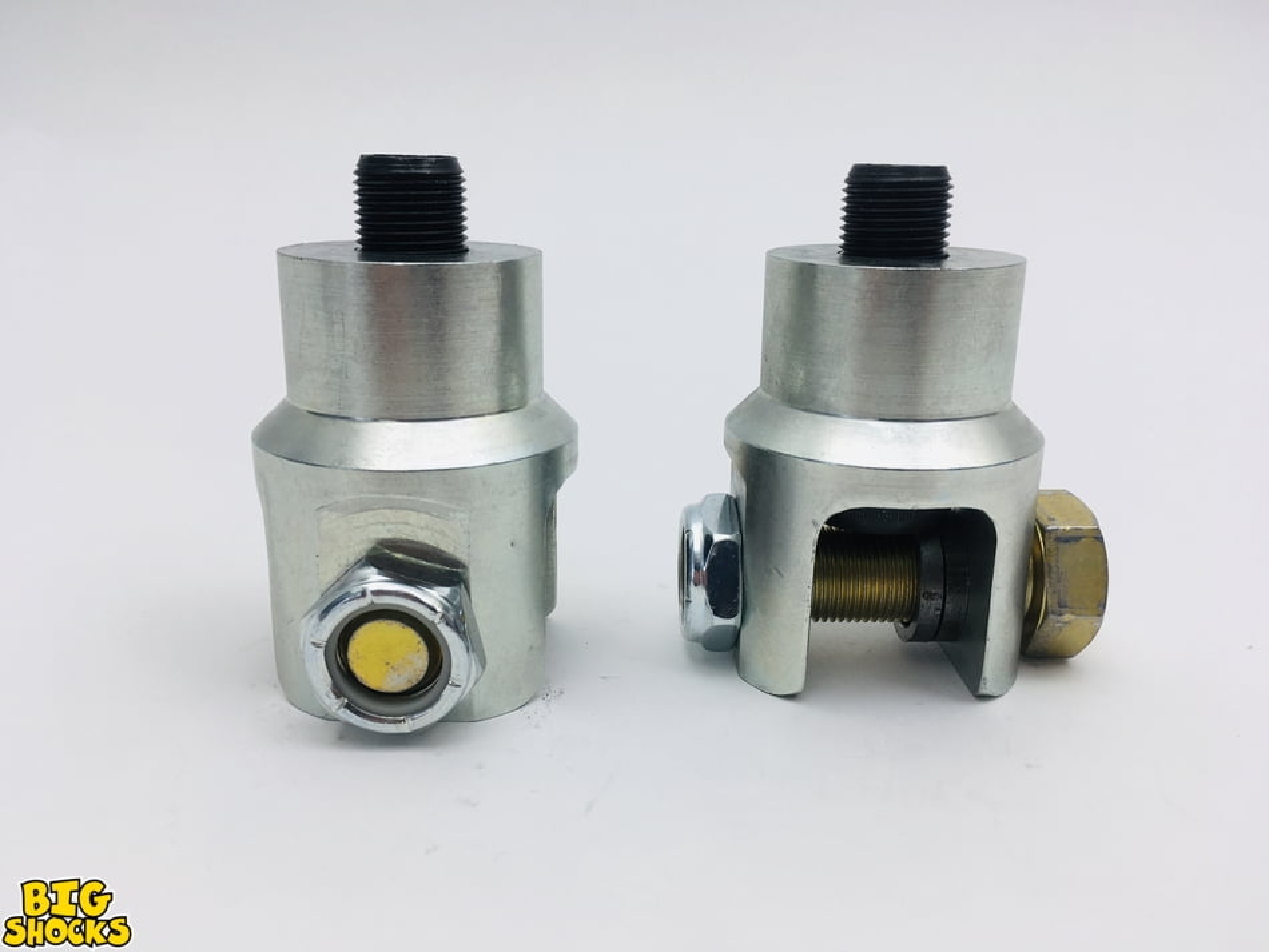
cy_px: 476
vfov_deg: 48.2
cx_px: 634
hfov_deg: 61.6
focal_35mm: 29
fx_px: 1063
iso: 25
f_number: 2.2
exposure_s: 1/129
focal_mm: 4.15
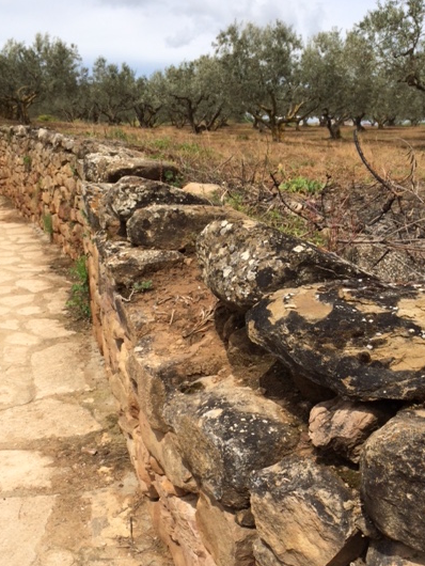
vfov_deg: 52.5
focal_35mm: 35
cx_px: 199
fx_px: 572
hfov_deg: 40.7
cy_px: 318
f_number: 2.2
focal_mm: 4.15
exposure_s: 1/2933
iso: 32
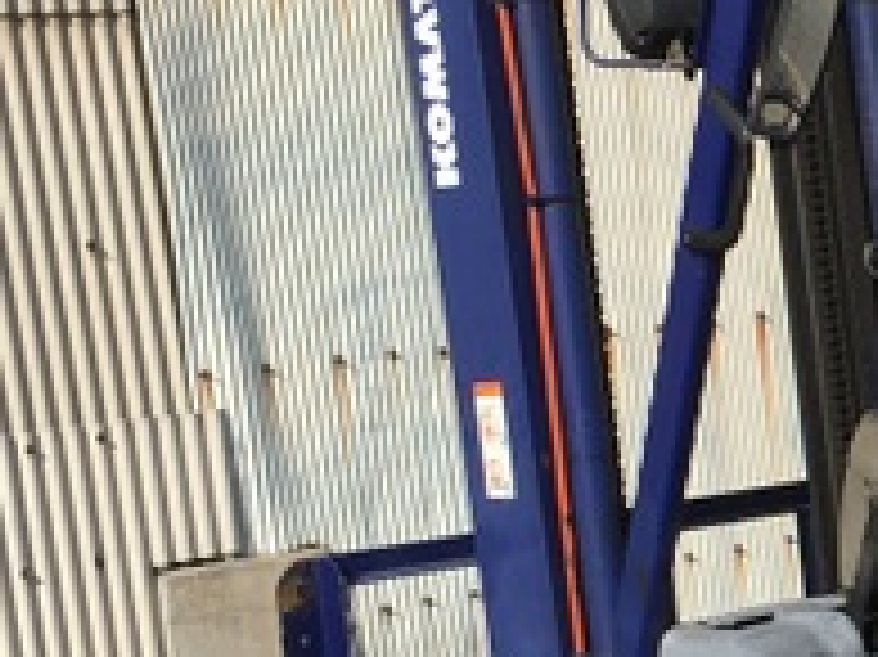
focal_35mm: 119
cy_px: 666
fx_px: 3016
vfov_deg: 12.3
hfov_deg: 15.3
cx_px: 1315
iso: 25
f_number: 2.2
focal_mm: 4.15
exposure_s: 1/1789
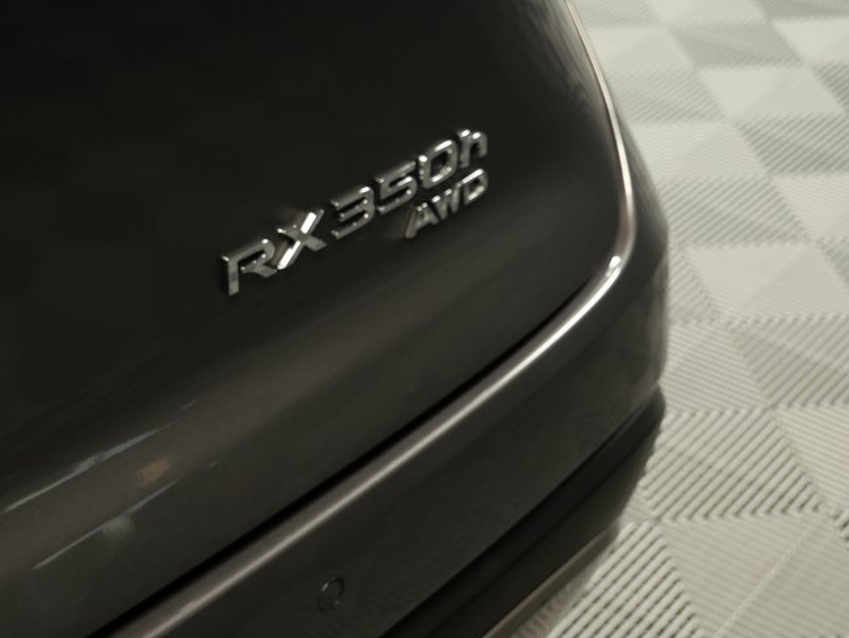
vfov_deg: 23.2
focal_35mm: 63
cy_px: 225
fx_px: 1546
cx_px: 334
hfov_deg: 30.6
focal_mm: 20
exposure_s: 1/200
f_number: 4.5
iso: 200
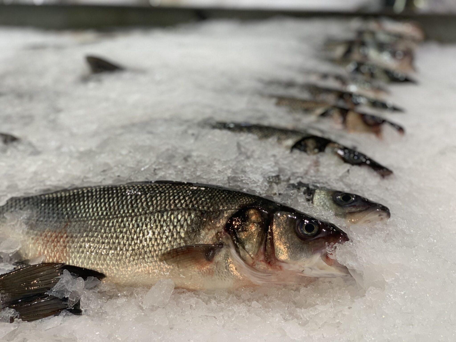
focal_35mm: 52
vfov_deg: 28.0
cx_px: 228
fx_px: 685
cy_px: 171
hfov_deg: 36.8
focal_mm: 6
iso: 100
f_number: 2.4
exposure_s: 1/60
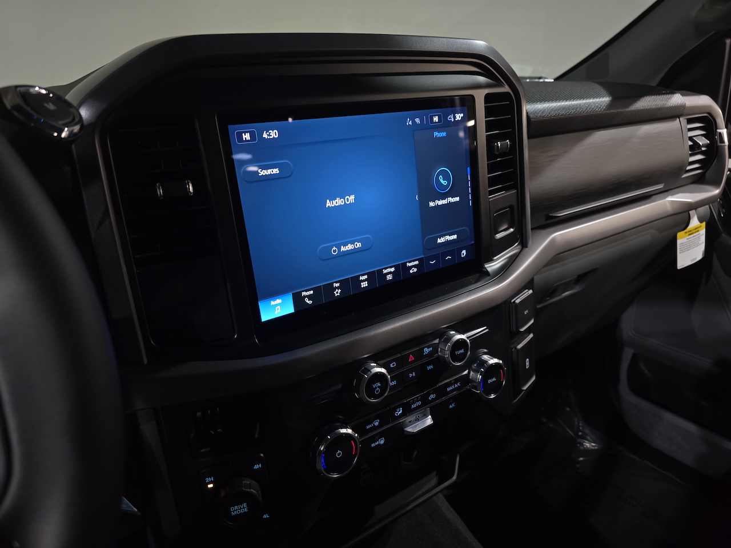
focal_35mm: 23
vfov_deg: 58.9
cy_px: 274
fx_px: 486
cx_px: 366
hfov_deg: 73.9
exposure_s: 1/120
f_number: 1.7
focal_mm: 6.3
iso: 500
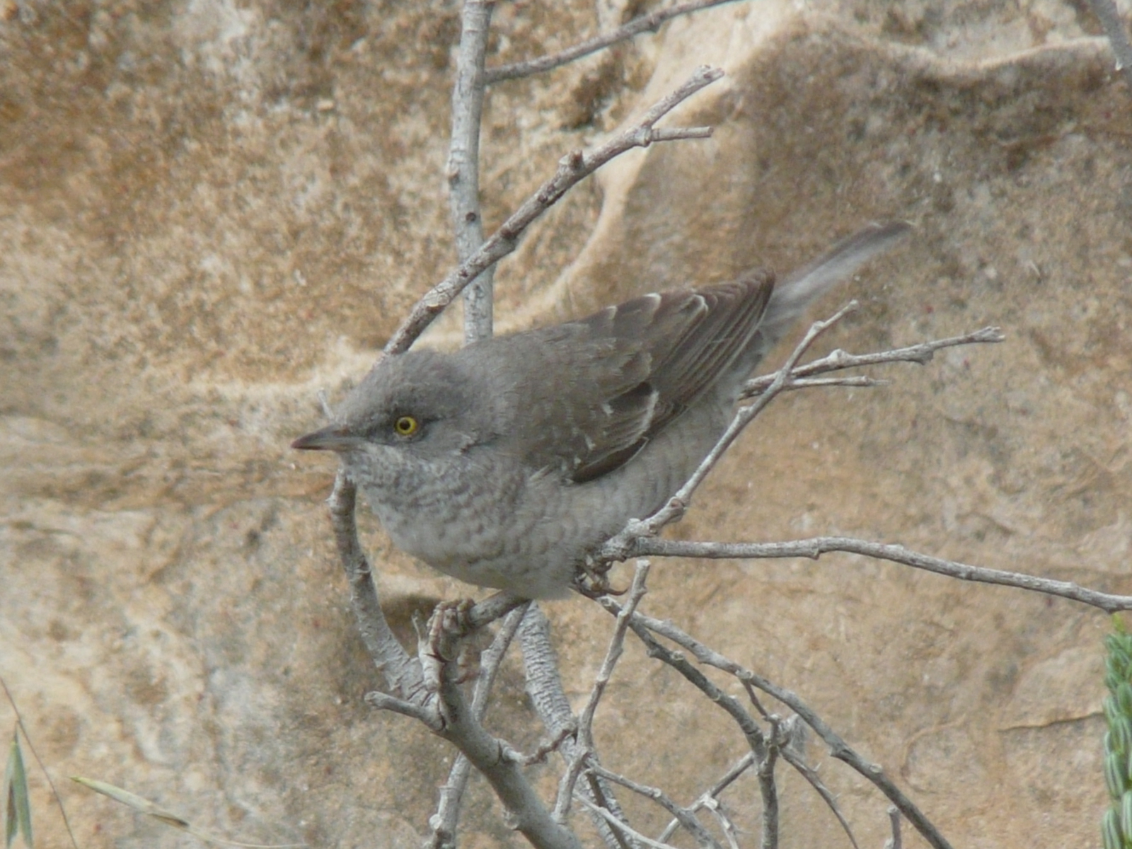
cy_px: 424
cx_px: 566
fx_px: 16482
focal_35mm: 504
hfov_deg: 3.9
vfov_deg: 3.0
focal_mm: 82.8
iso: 200
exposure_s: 1/500
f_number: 5
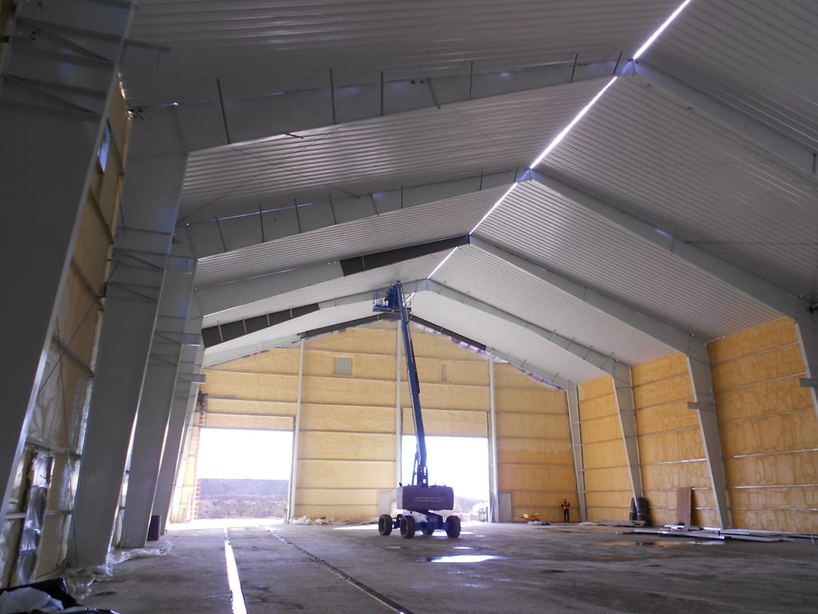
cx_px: 409
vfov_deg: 53.1
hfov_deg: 67.3
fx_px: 614
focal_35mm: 26
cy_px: 307
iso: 80
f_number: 3.2
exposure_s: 1/60
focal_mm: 4.6
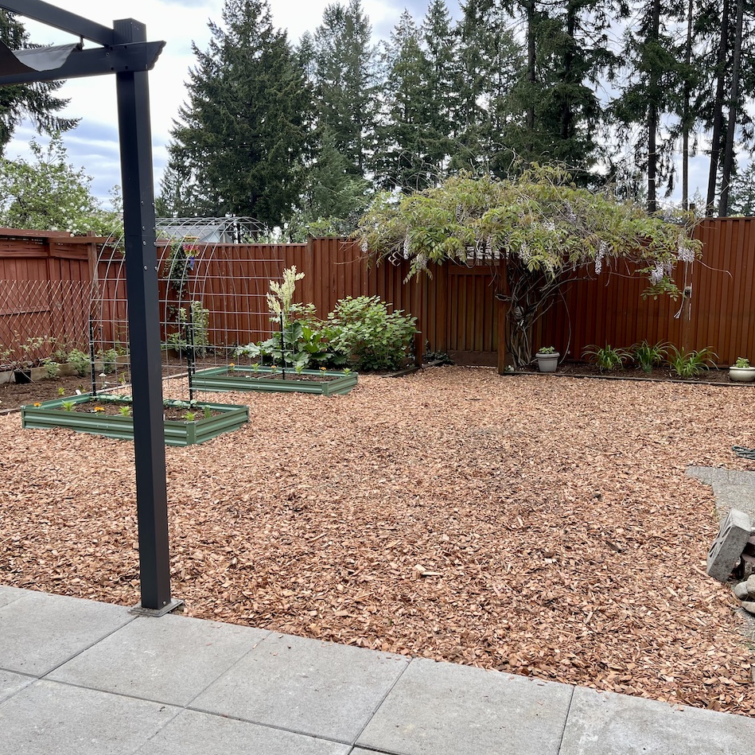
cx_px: 409
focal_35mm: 31
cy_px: 380
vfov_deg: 52.5
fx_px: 765
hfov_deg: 52.5
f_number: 1.6
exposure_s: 1/199
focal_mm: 5.1
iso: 32
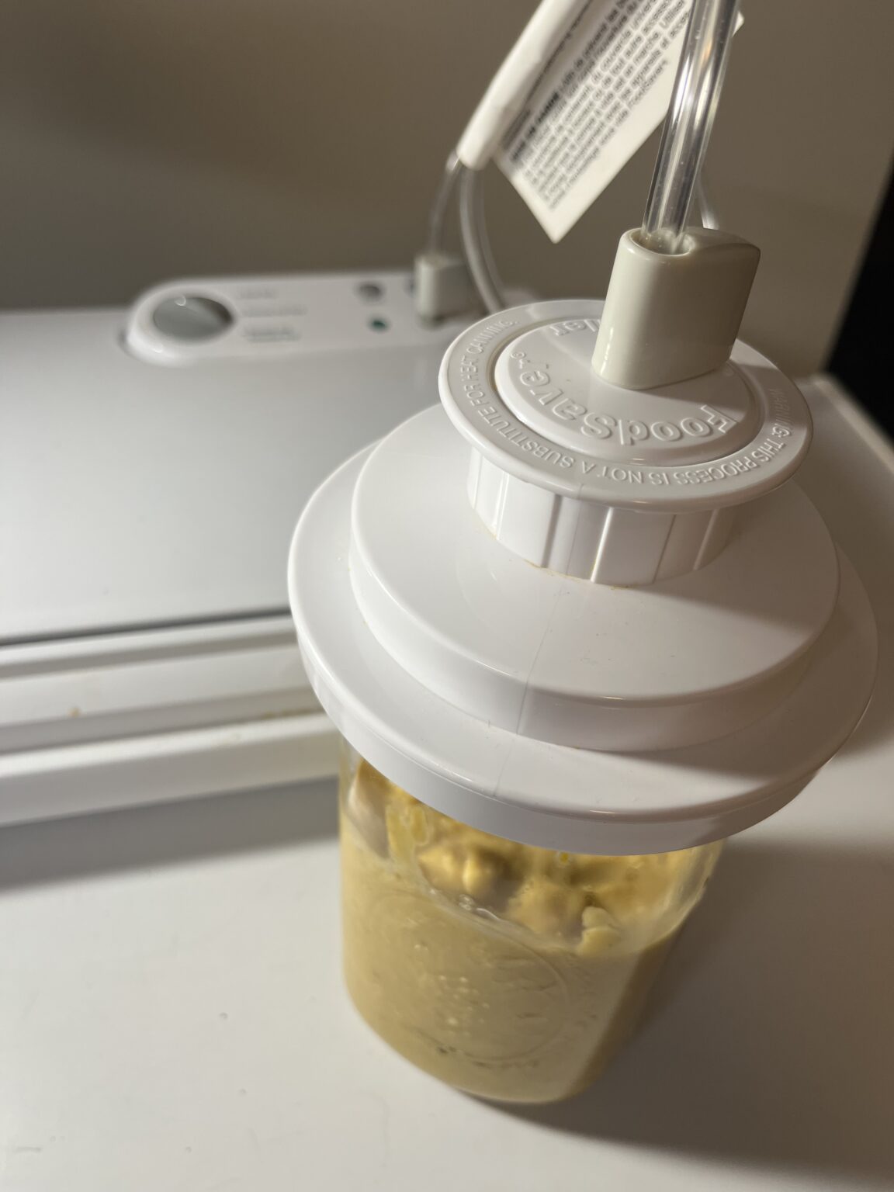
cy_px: 596
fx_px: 895
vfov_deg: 67.3
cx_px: 447
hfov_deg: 53.1
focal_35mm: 26
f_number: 1.6
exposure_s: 1/60
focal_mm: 5.1
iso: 80
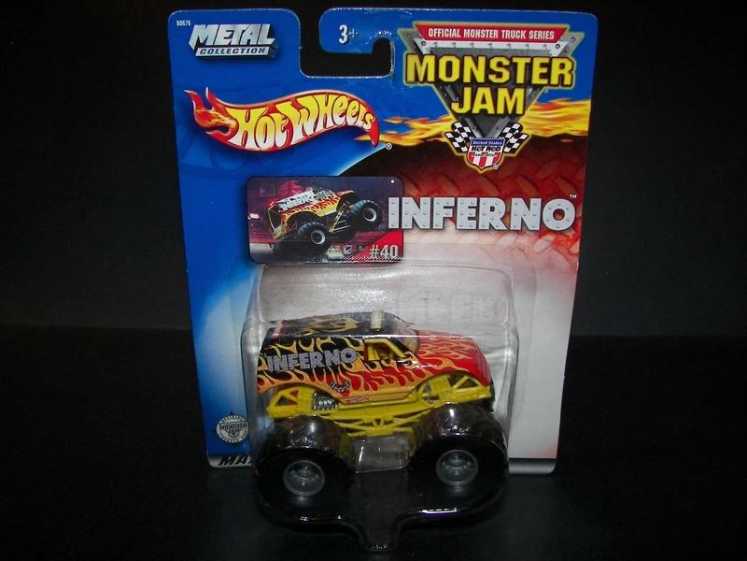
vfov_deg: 39.7
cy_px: 280
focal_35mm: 36
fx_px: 777
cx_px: 374
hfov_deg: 51.4
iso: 100
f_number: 2.8
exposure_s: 1/30
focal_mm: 6
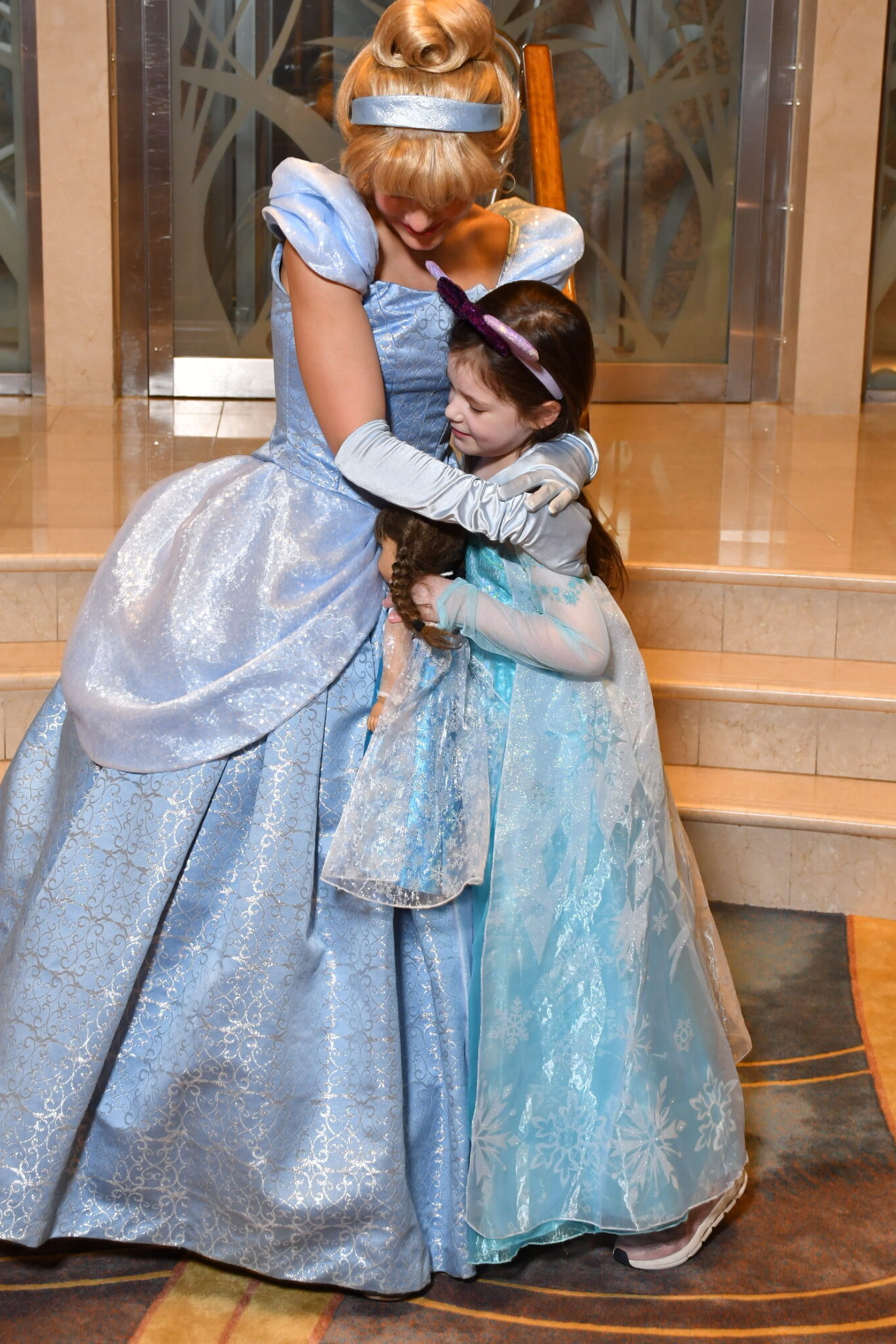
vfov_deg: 30.5
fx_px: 2463
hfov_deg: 20.6
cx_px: 405
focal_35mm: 66
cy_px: 616
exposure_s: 1/60
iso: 640
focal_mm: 35
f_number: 5.6
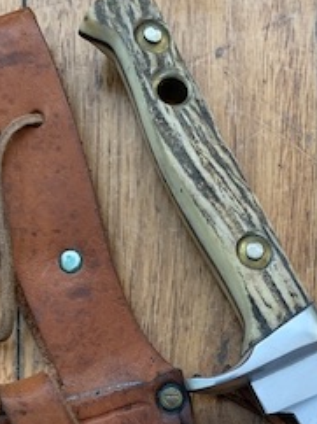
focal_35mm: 61
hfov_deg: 23.7
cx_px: 243
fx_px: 746
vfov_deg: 29.5
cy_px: 427
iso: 320
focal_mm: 4.25
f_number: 1.8
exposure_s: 1/60
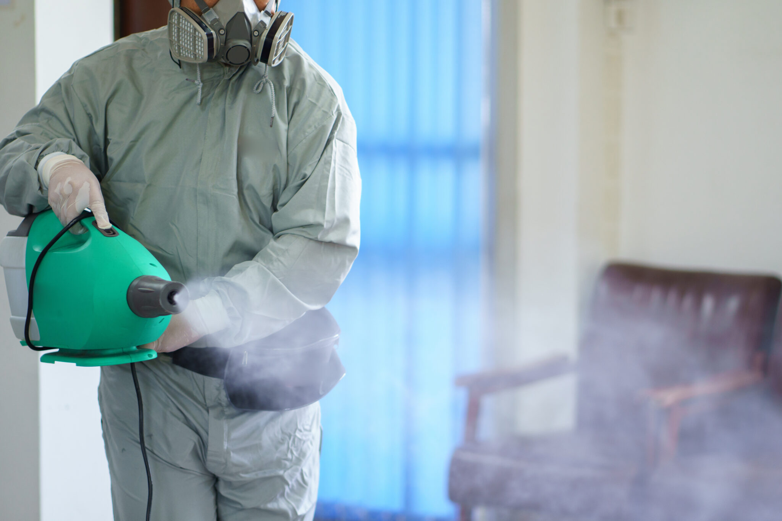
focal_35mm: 128
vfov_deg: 10.8
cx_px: 391
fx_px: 2769
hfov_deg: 16.1
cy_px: 260
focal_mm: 85
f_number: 1.8
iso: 320
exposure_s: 1/125
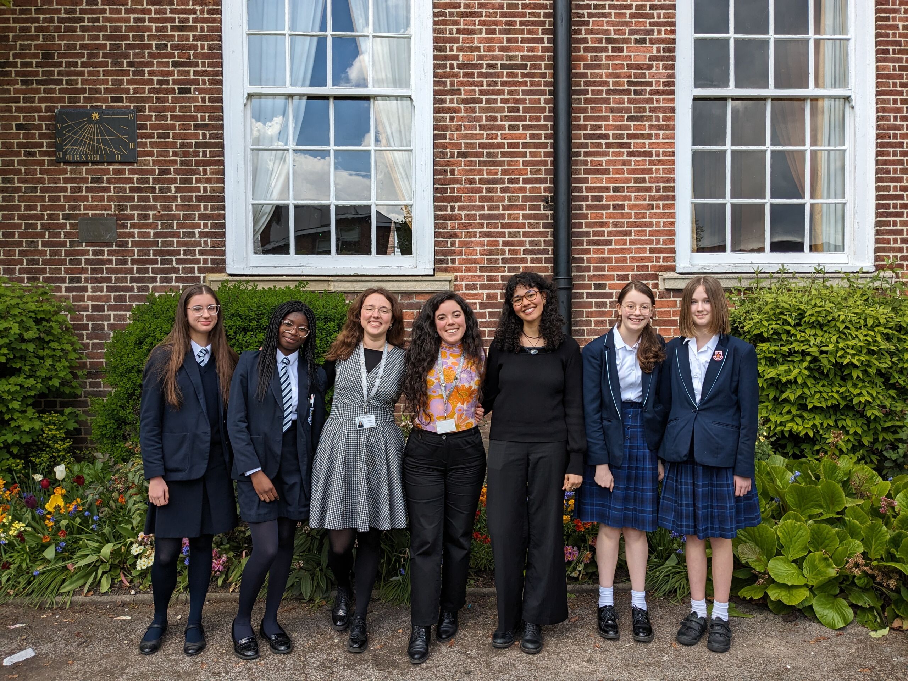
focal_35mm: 27
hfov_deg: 65.3
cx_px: 454
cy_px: 340
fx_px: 708
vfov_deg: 51.4
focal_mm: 4.38
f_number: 1.73
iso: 55
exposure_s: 1/1114
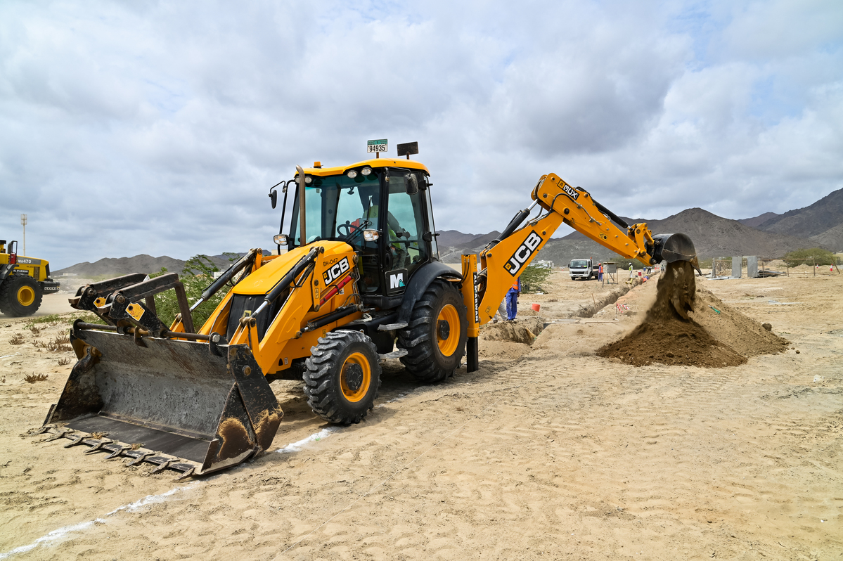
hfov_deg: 73.8
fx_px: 562
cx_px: 422
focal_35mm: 24
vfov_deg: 53.1
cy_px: 280
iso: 100
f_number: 14
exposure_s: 1/125
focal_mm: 24
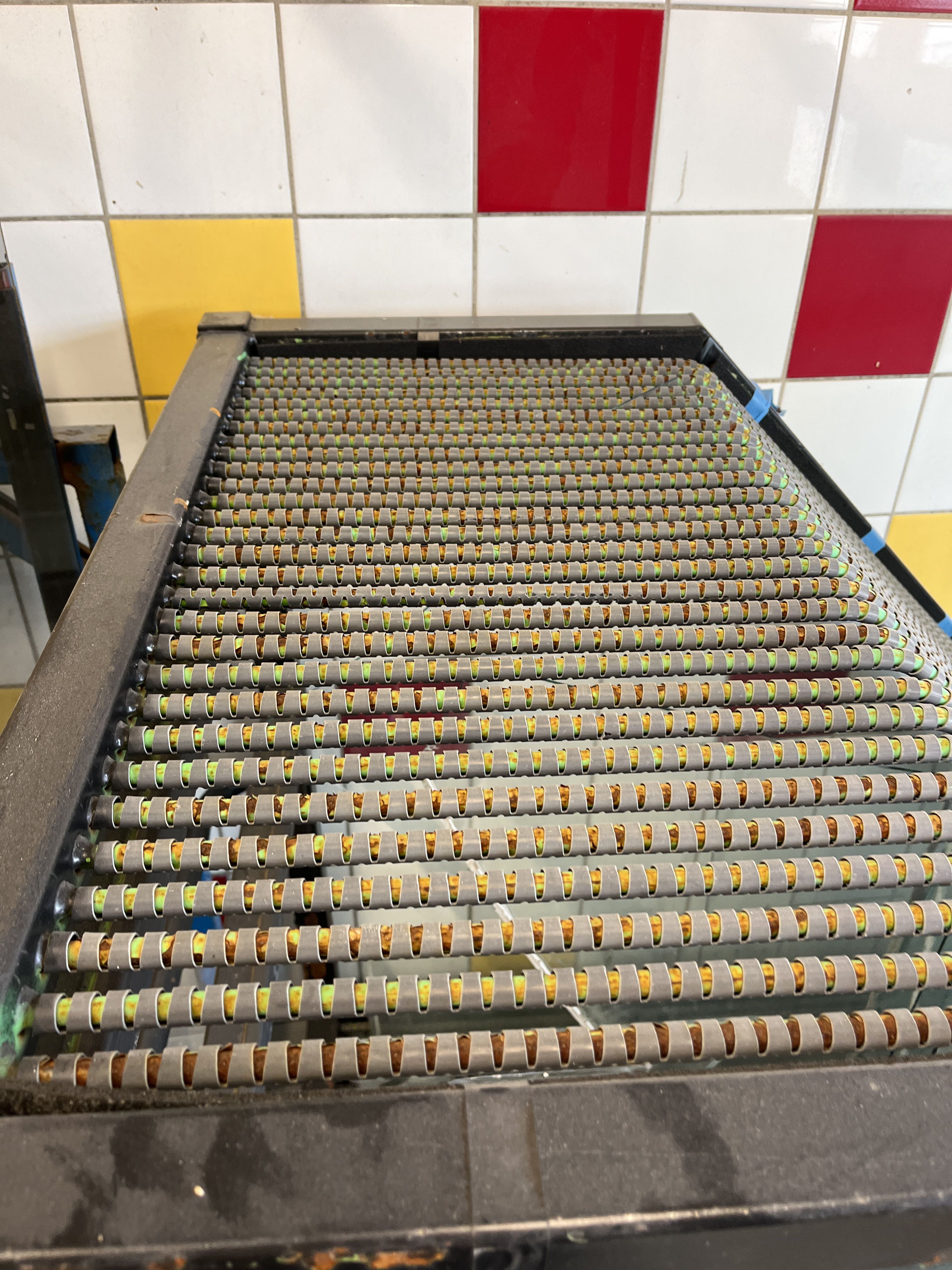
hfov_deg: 53.1
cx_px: 476
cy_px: 635
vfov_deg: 67.3
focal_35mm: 26
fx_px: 953
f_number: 1.6
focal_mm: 5.1
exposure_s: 1/50
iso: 125
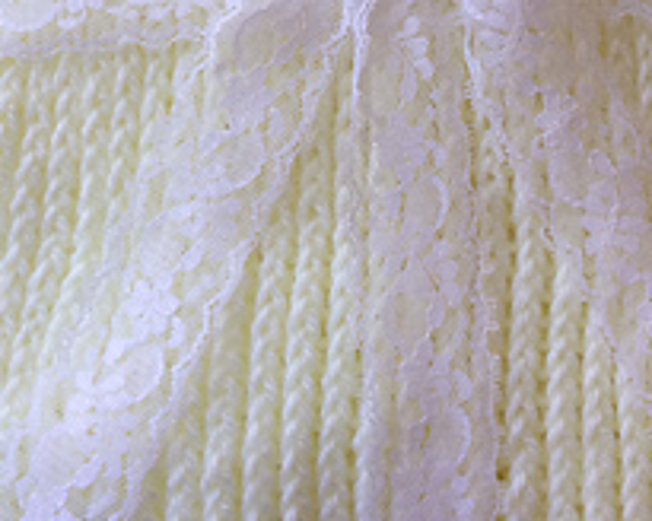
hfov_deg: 27.5
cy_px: -70
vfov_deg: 20.9
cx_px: 390
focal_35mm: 69
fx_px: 1331
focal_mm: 4.15
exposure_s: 1/30
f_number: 2.2
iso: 32
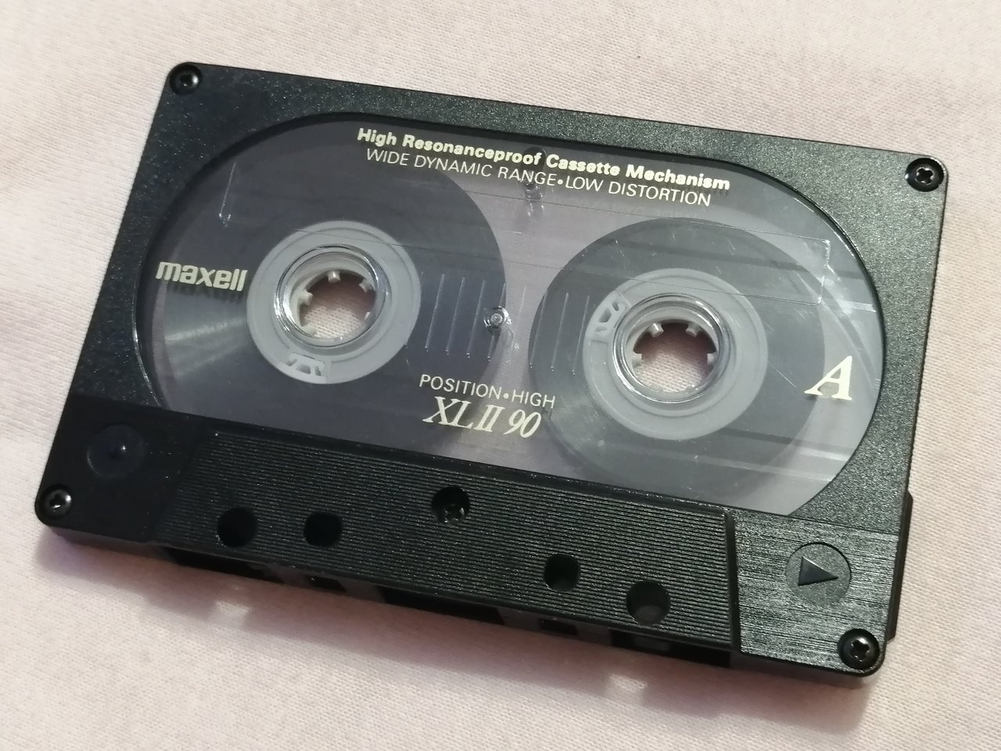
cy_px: 376
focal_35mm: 54
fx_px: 1562
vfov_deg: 27.0
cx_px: 500
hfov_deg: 35.5
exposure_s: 1/25
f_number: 1.8
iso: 320
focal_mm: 3.88
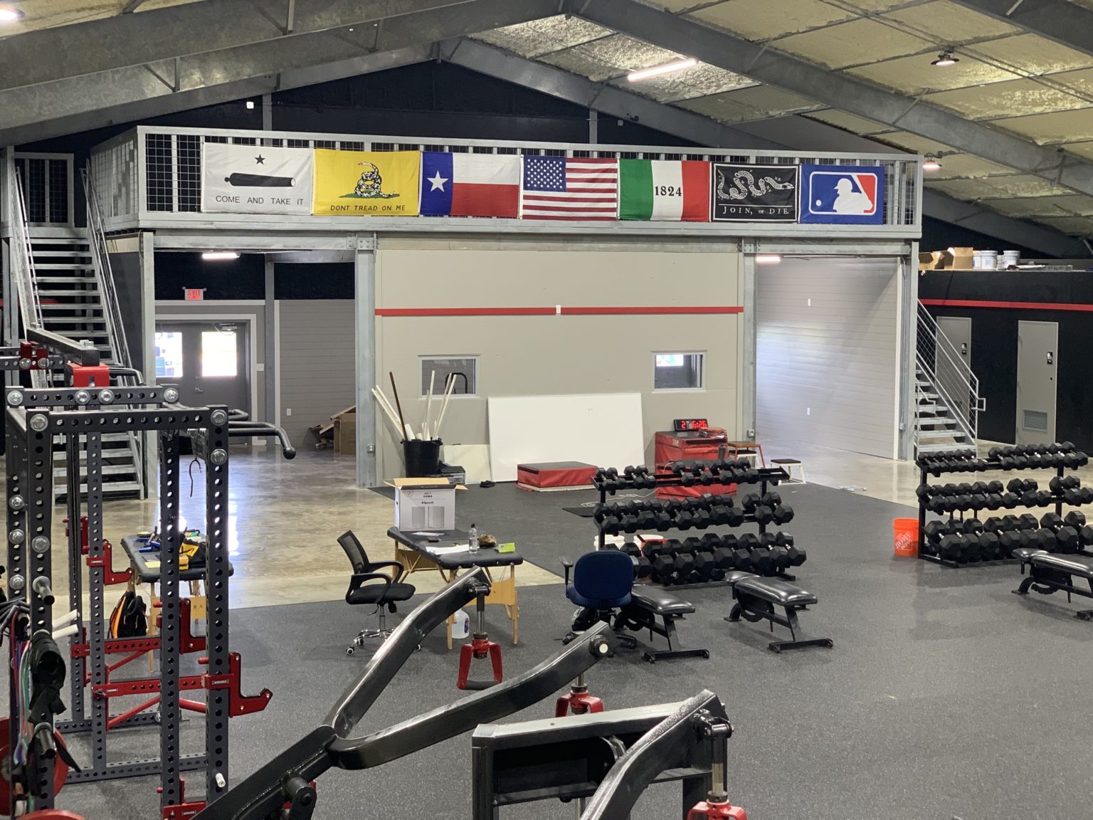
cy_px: 410
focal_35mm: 52
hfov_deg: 36.8
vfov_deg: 28.0
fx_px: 1642
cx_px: 546
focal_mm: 6
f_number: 2.4
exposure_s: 1/60
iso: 100
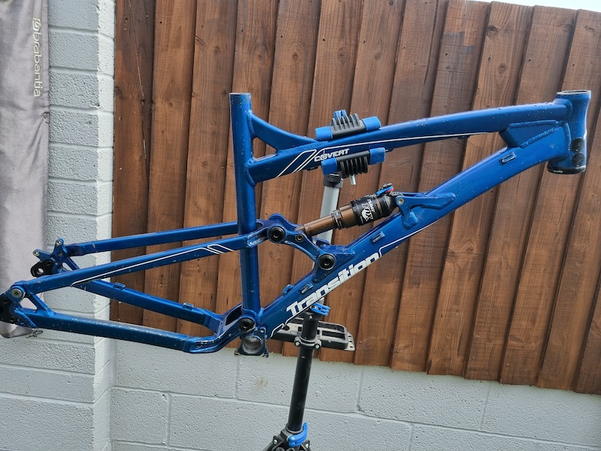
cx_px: 300
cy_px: 226
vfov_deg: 53.1
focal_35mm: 26
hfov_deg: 67.3
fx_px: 451
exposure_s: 1/738
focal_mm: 5.4
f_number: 1.8
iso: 50
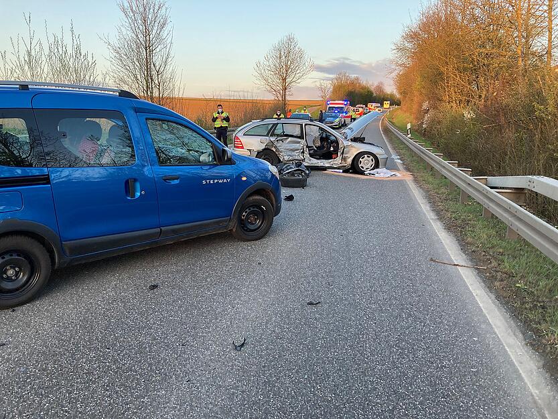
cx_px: 279
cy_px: 210
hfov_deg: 63.4
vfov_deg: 49.8
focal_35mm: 28
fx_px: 451
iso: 50
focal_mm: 3.99
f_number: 1.8
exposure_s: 1/121
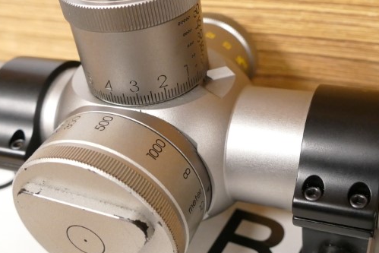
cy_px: 131
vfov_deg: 27.0
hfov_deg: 39.5
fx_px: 527
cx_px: 220
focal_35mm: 50
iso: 1250
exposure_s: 1/60
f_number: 2.9
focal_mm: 9.46
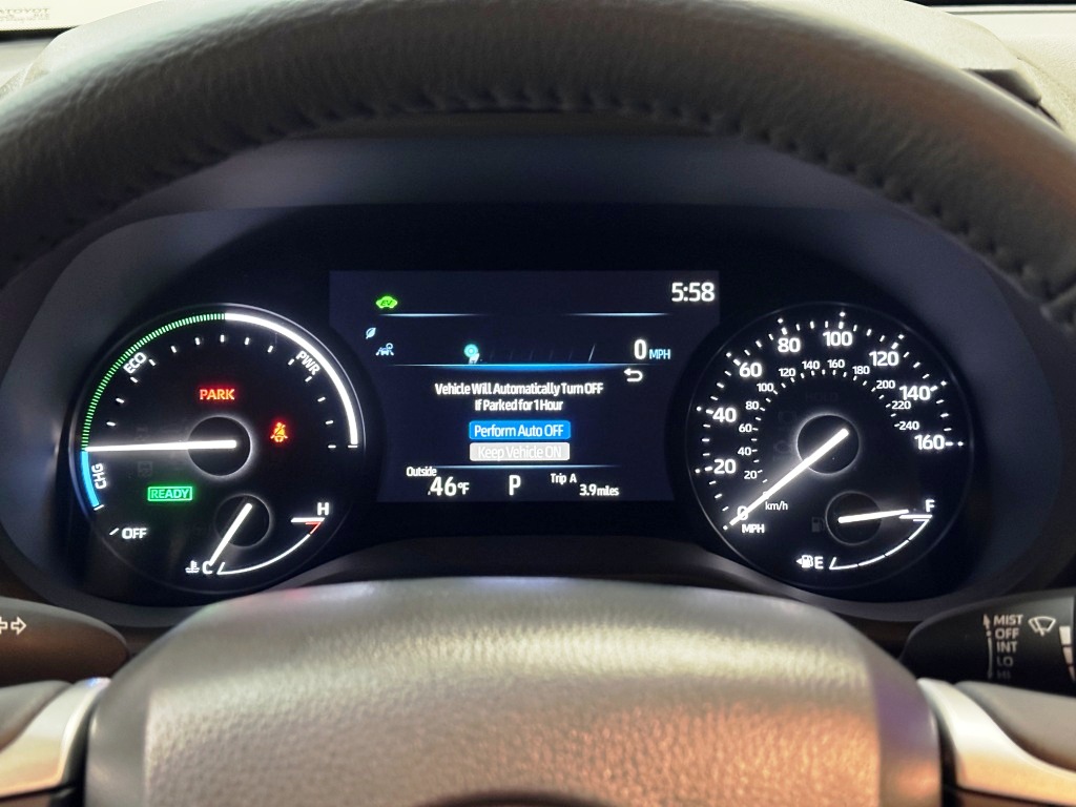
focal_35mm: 48
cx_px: 538
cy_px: 404
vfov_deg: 30.3
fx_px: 1492
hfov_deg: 39.7
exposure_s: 1/24
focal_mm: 6.86
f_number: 1.78
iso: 640
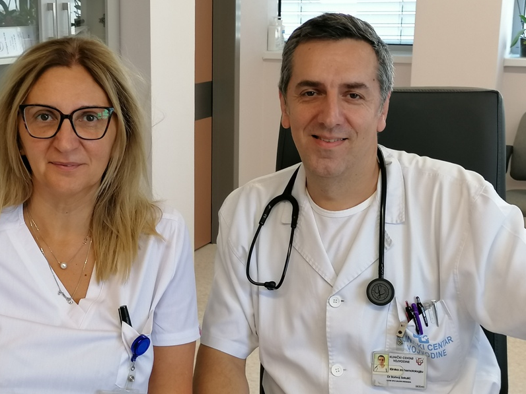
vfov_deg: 27.0
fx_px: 821
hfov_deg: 35.3
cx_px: 189
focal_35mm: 54
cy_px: 183
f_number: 1.8
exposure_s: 1/50
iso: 80
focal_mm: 4.75
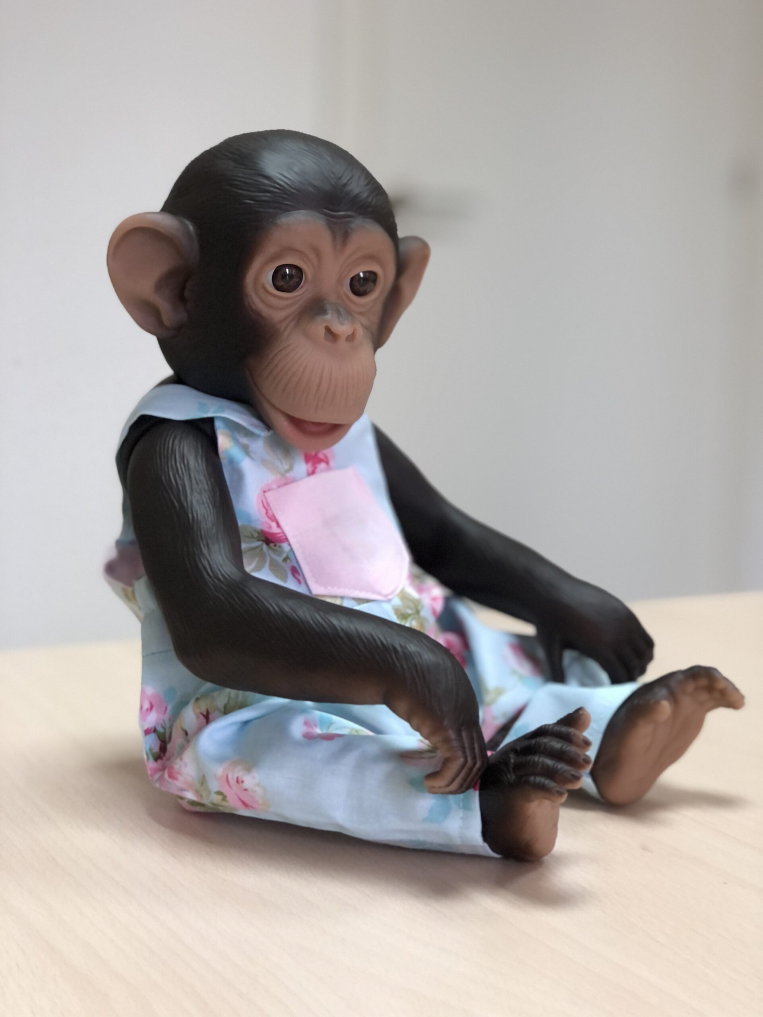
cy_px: 508
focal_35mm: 57
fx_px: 1675
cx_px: 382
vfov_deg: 33.8
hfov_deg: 25.7
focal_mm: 6.6
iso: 100
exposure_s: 1/33
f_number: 2.8
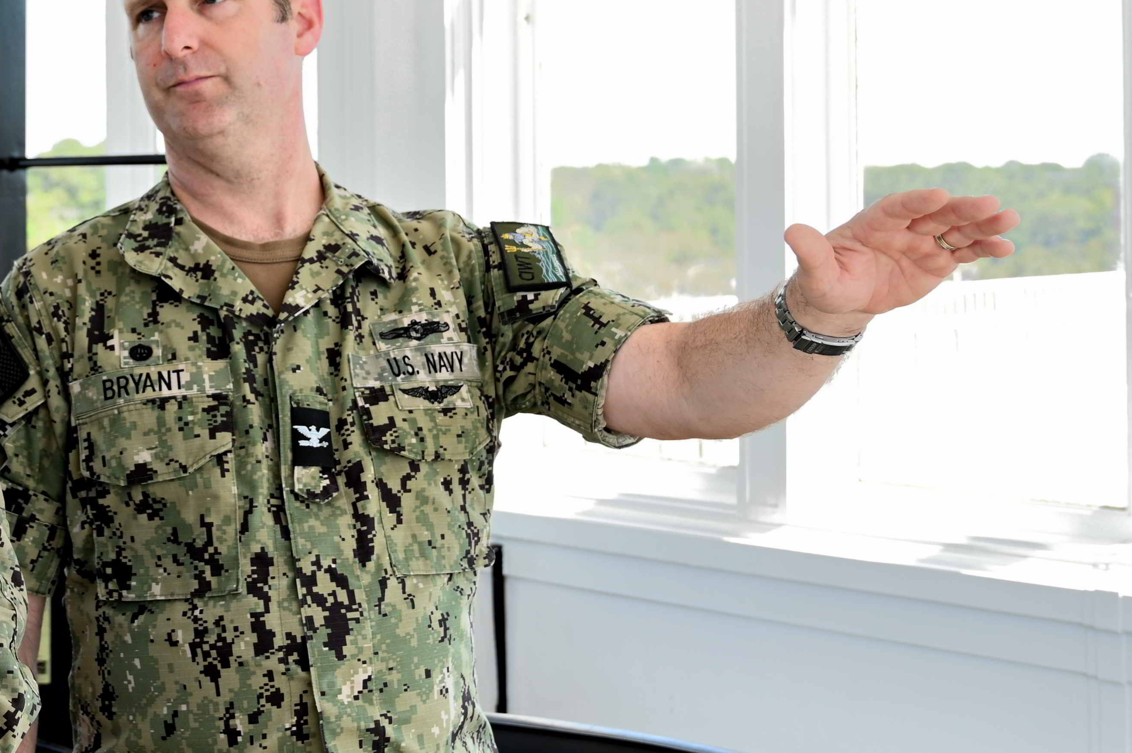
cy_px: 151
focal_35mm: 69
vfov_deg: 19.5
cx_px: 177
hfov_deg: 28.4
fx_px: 2168
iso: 200
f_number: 4.5
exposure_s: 1/160
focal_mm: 30
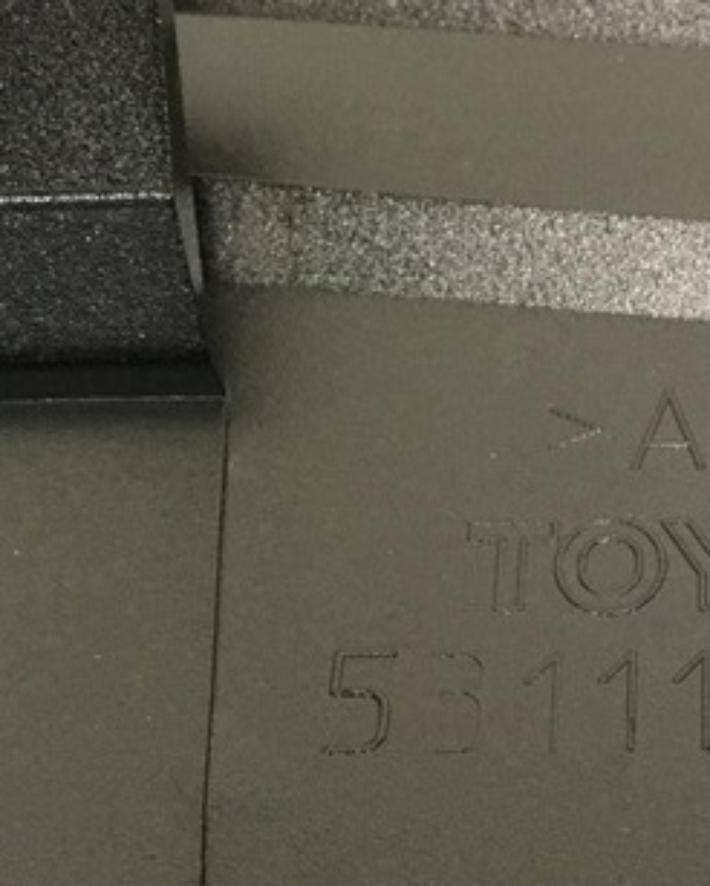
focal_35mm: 63
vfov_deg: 29.8
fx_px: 1653
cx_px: 811
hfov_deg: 22.6
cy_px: 600
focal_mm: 3.3
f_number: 2.4
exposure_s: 1/15
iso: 200
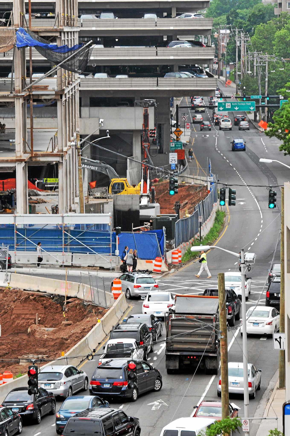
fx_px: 2908
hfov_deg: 5.7
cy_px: 218
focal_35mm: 240
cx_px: 145
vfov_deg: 8.6
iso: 400
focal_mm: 160
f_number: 8
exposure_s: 1/320
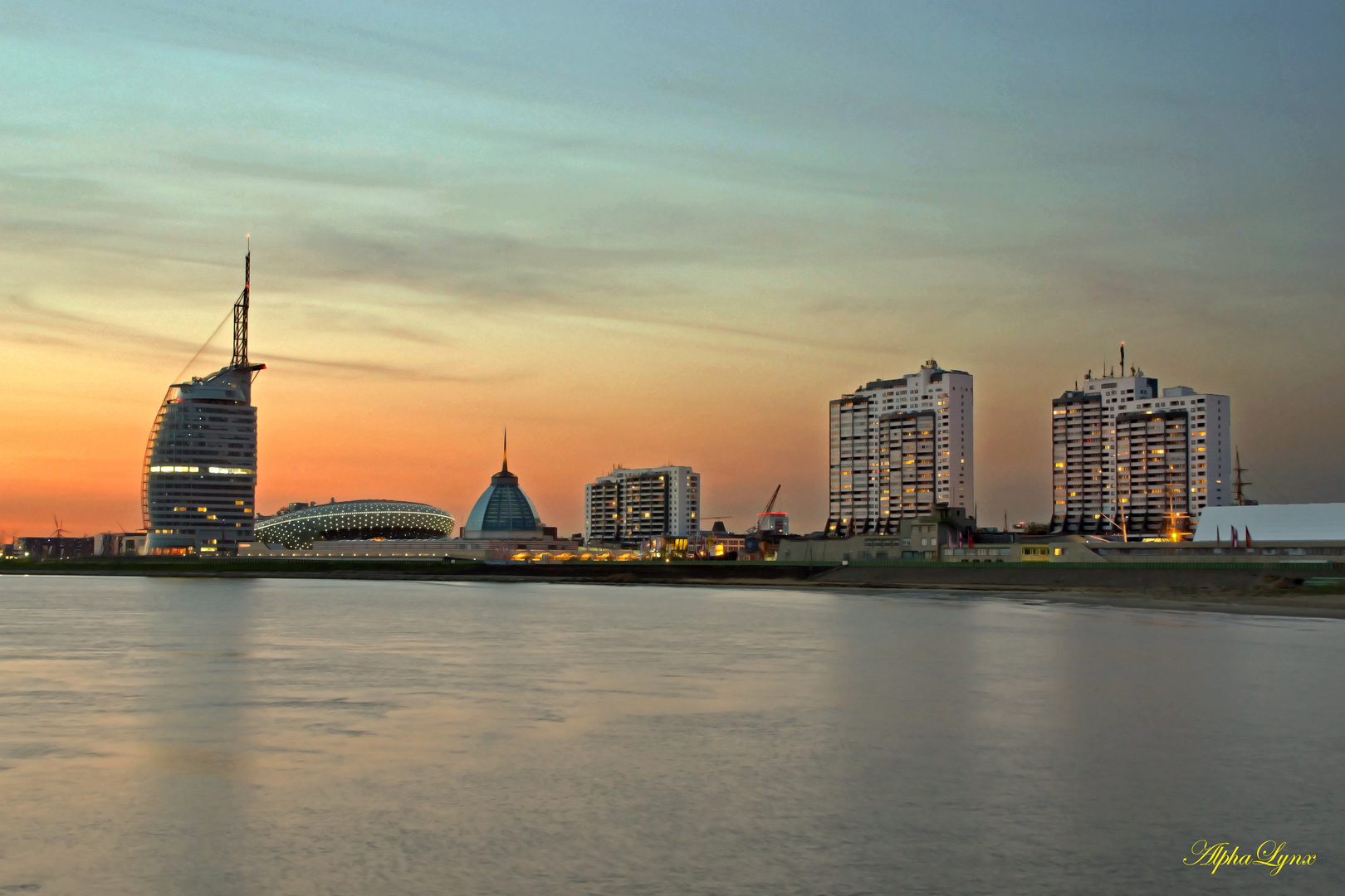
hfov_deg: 41.1
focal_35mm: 48
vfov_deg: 28.1
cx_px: 672
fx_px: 1793
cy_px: 448
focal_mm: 32
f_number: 13
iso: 400
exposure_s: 1.6
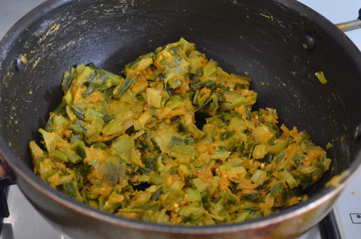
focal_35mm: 60
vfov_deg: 22.5
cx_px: 180
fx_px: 600
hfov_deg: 33.5
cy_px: 120
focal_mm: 40
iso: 1800
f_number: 5.3
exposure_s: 1/30
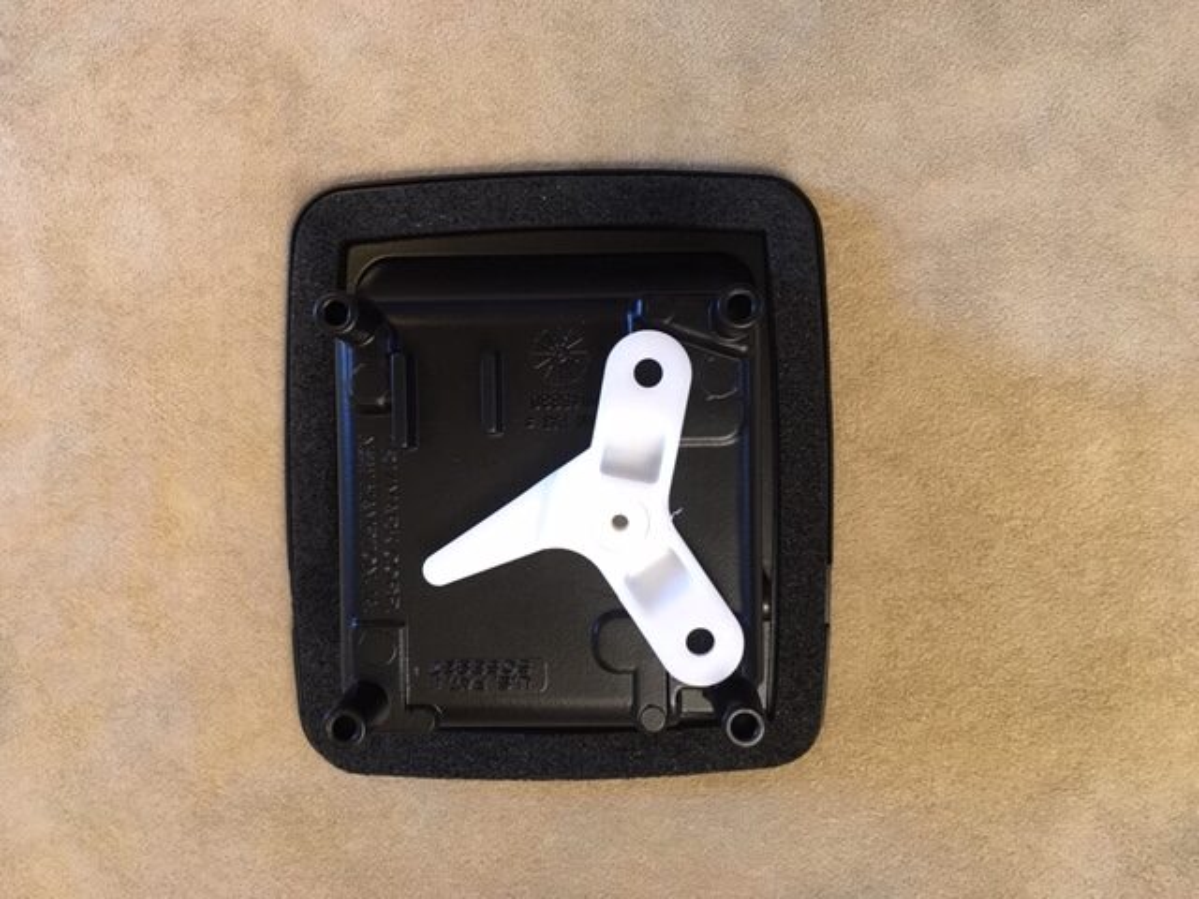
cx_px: 600
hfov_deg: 61.7
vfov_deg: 48.2
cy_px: 450
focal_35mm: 29
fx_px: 1004
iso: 160
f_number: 2.2
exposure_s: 1/30
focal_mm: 4.15
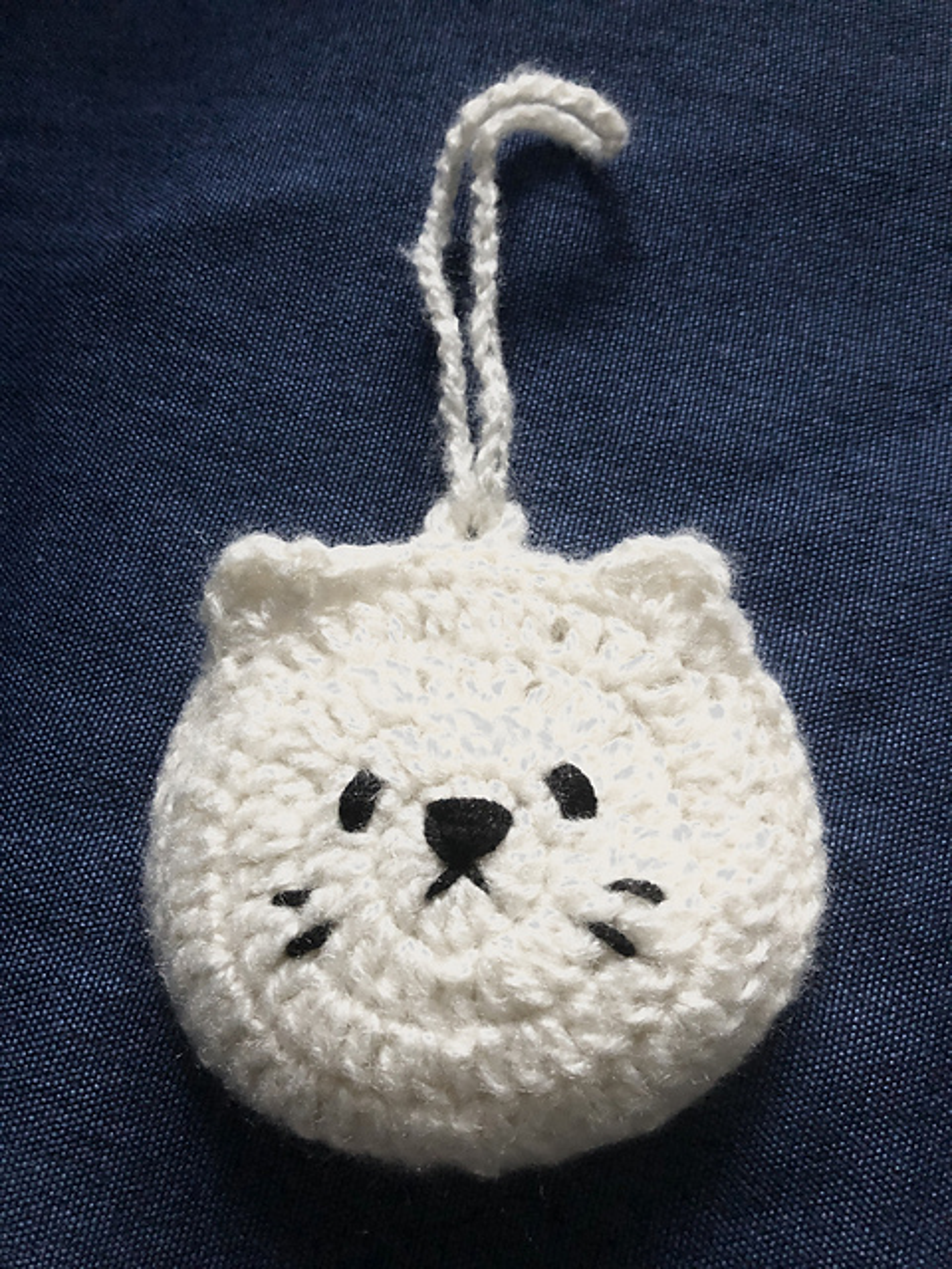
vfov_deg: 63.4
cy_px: 634
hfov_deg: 49.7
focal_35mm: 28
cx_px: 476
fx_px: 1027
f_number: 1.8
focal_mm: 3.99
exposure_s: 1/4
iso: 100
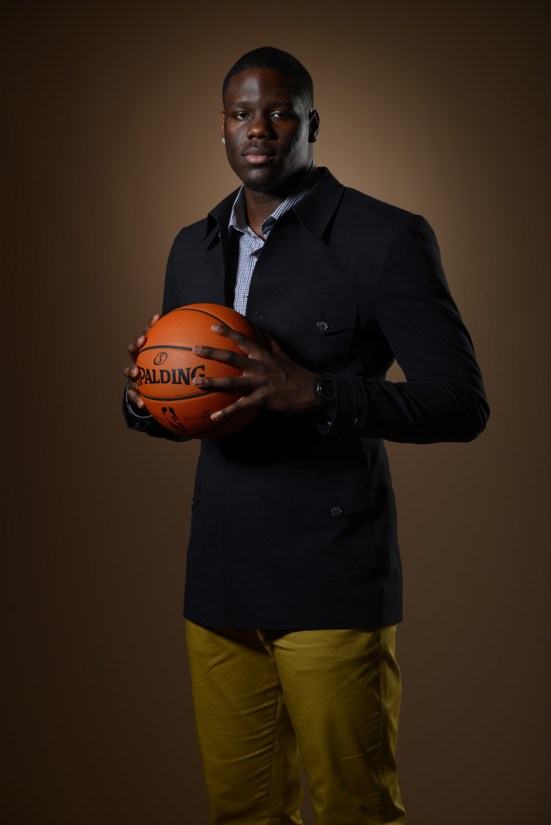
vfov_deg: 17.1
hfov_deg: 11.4
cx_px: 276
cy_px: 412
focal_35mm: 120
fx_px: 2752
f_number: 8
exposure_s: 1/200
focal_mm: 120
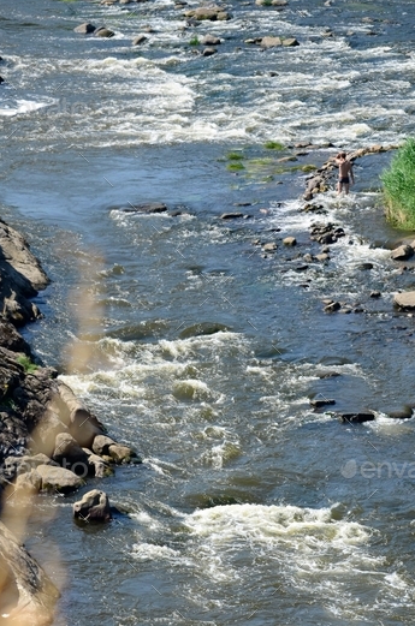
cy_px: 464
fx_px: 3474
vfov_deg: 10.3
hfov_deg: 6.8
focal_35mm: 200
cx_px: 211
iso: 100
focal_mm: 78
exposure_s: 1/320
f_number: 4.5
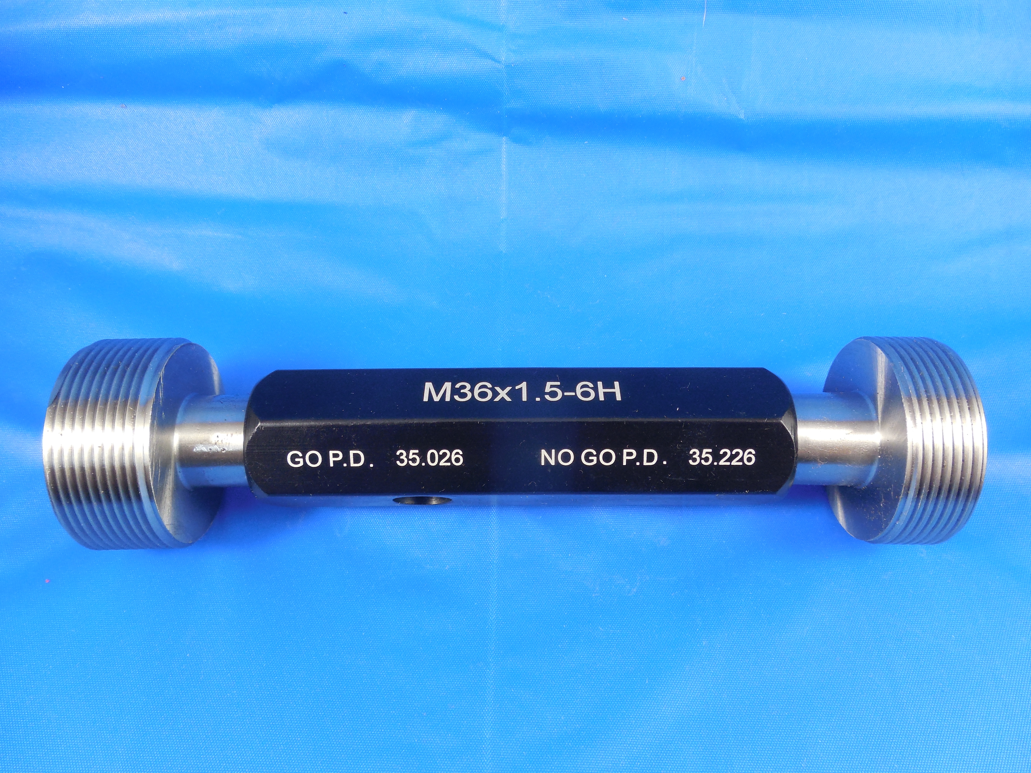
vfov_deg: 54.9
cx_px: 516
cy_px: 386
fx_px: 745
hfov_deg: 69.4
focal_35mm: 25
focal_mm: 4.5
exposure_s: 1/30
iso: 250
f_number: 3.3
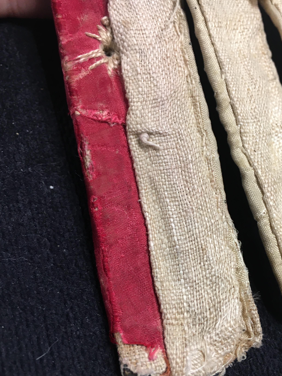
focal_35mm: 36
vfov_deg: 51.0
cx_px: 169
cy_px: 225
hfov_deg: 39.5
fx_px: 391
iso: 80
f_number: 2.2
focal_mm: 4.15
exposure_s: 1/30
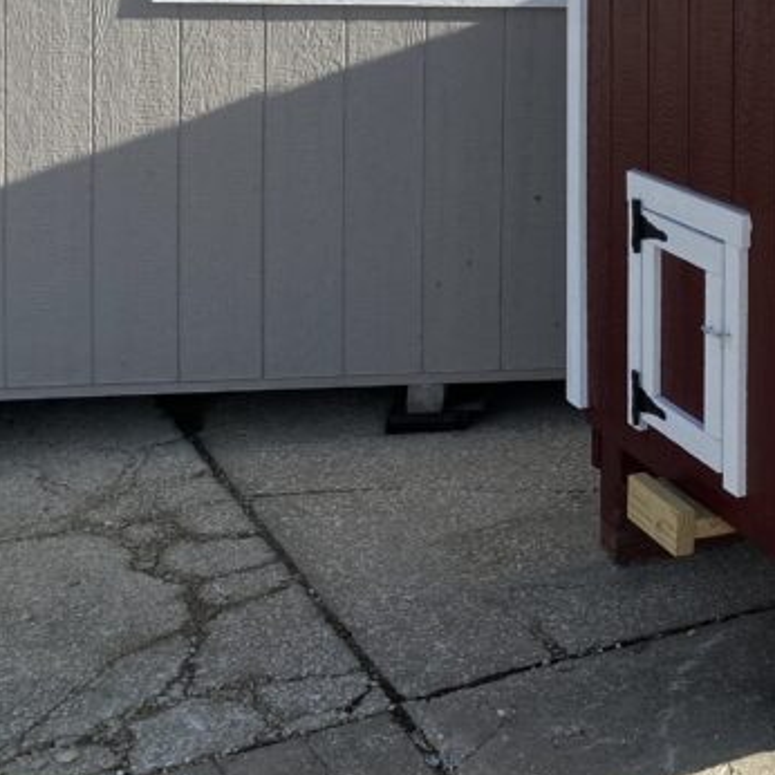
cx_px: 1142
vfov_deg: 24.1
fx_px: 1722
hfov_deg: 21.5
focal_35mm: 68
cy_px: -25
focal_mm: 4.25
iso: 32
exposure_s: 1/1961
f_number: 1.8
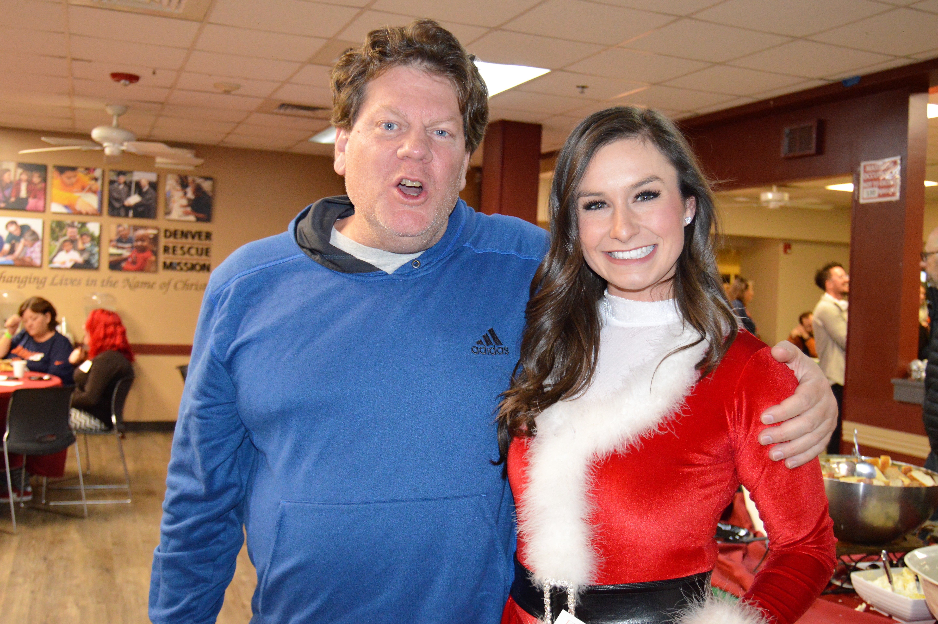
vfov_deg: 36.8
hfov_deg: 53.2
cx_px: 469
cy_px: 312
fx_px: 937
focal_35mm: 36
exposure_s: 1/60
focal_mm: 24
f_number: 3.8
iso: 1800
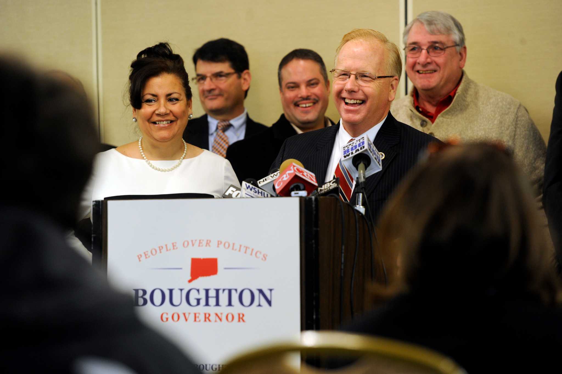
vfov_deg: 8.6
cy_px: 187
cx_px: 281
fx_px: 2496
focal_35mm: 160
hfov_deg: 12.8
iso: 1600
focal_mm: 160
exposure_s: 1/80
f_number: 4
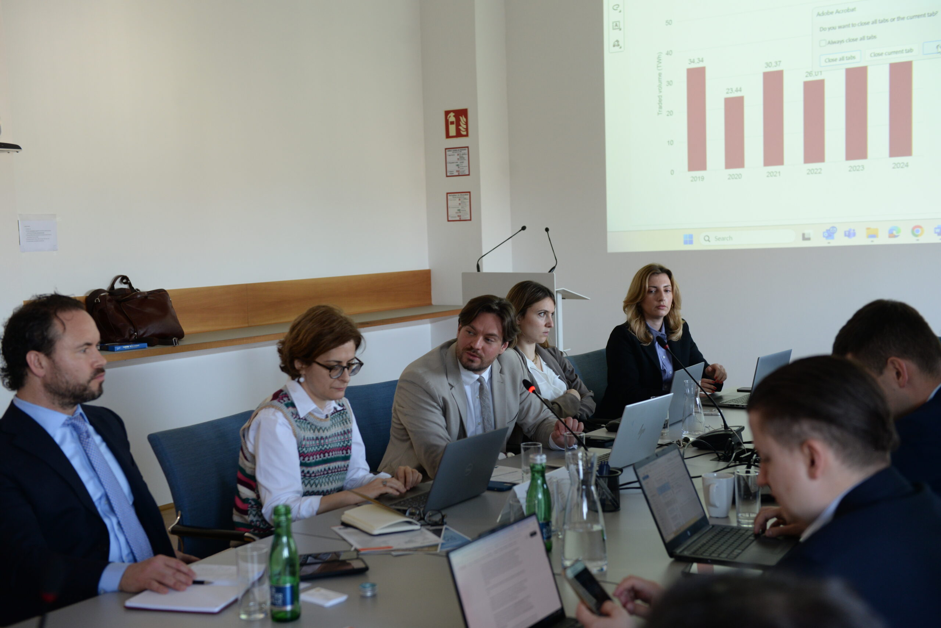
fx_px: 1255
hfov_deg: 41.1
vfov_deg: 28.1
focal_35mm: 48
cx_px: 470
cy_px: 314
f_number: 3.5
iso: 800
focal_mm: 48
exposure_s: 1/125
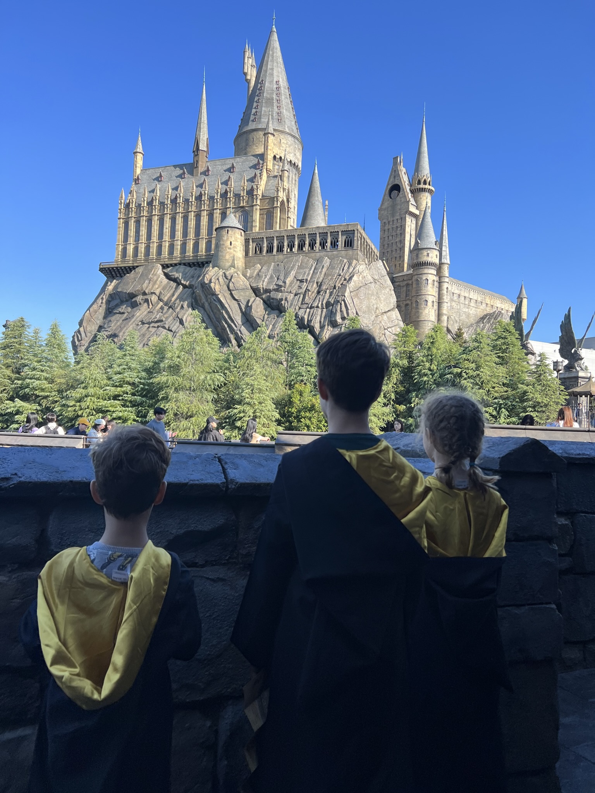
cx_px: 298
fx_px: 596
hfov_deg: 53.1
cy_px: 396
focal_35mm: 26
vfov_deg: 67.3
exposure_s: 1/1597
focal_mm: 5.7
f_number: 1.5
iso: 50
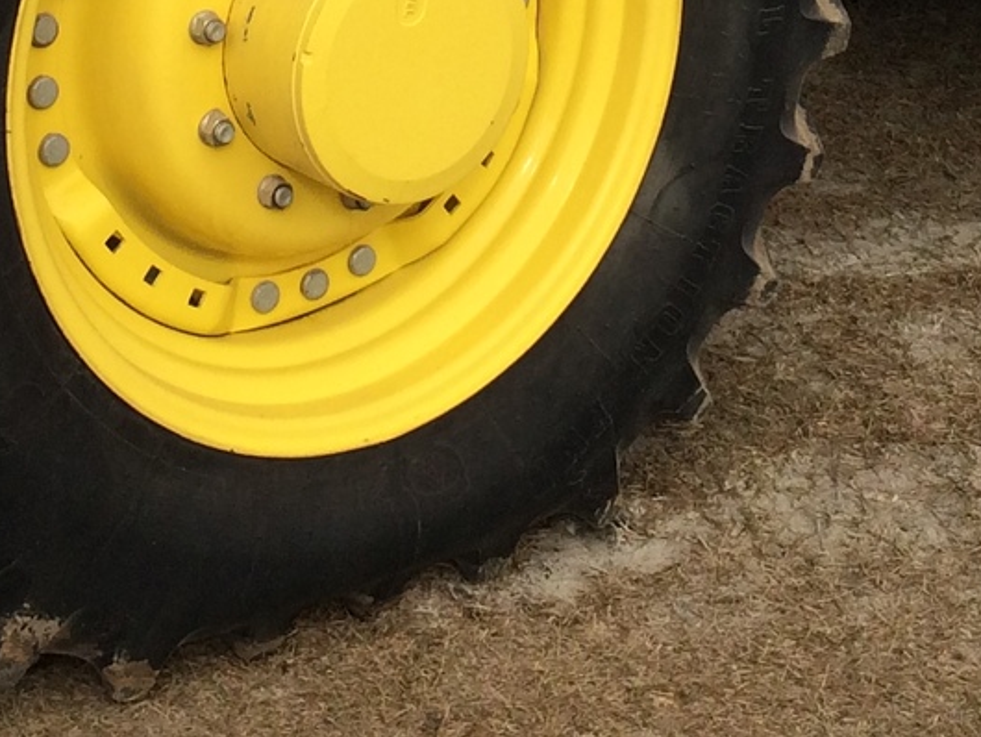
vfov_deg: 12.1
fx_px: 3175
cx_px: 498
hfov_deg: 17.6
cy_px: -626
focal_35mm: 112
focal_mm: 4.15
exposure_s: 1/1642
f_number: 2.2
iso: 32
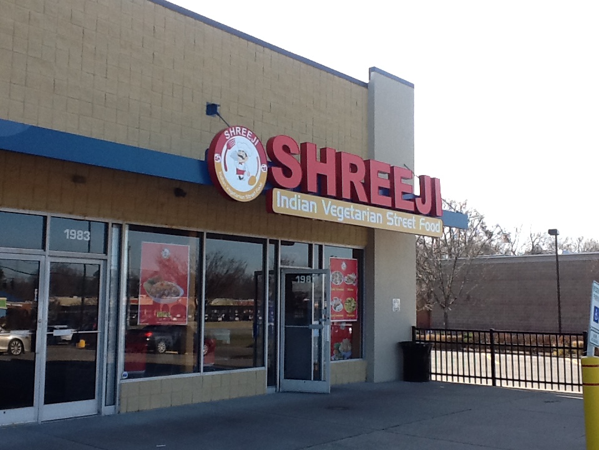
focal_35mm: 44
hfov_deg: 42.9
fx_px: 761
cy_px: 225
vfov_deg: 32.9
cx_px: 300
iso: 40
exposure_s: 1/431
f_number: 2.4
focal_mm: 2.03
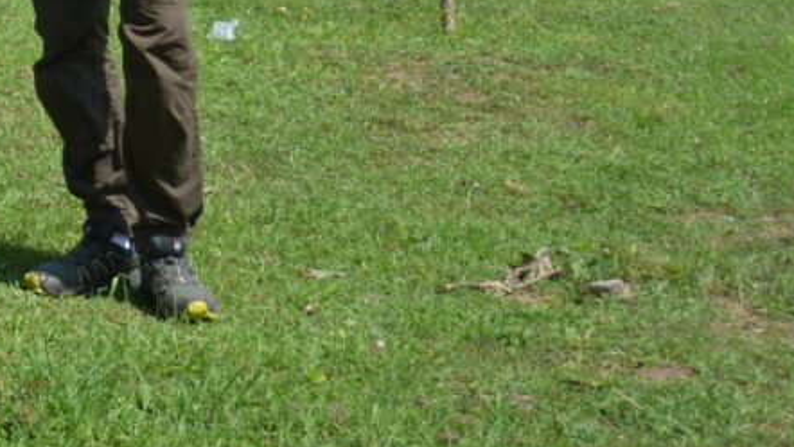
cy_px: -366
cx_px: -454
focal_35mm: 120
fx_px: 2527
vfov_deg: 9.6
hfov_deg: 16.1
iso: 100
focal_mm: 22
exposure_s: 1/800
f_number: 3.5
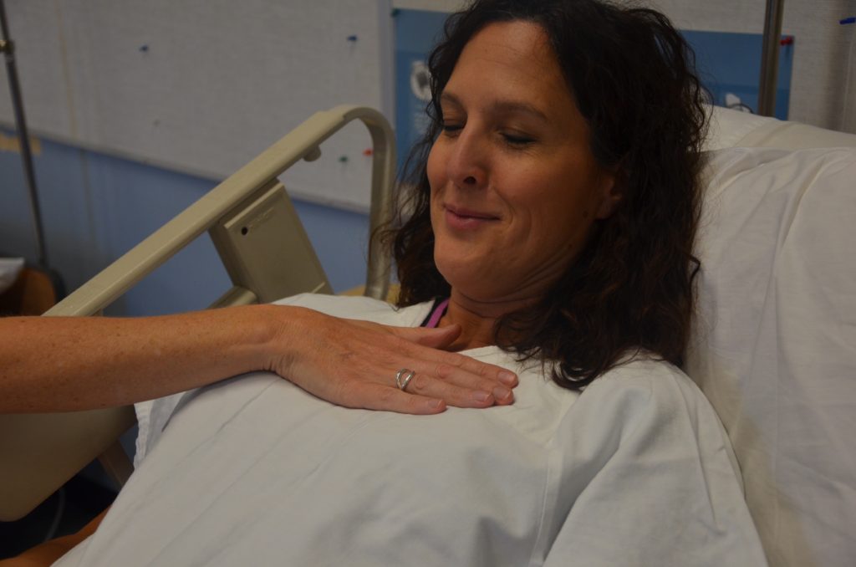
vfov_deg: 23.7
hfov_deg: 35.1
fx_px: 1352
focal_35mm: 57
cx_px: 428
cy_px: 284
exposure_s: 1/60
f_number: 4.5
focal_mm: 38
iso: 560
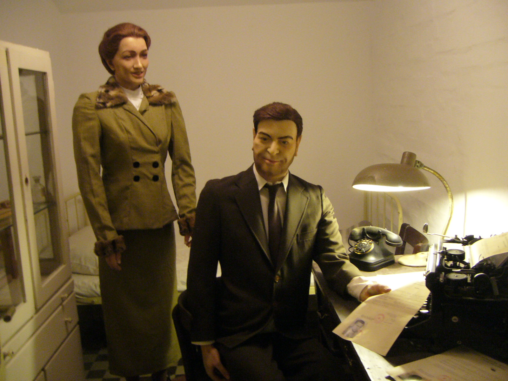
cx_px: 254
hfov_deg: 52.6
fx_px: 514
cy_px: 190
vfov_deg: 40.7
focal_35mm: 35
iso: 200
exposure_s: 1/8
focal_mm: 5.8
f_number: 2.8
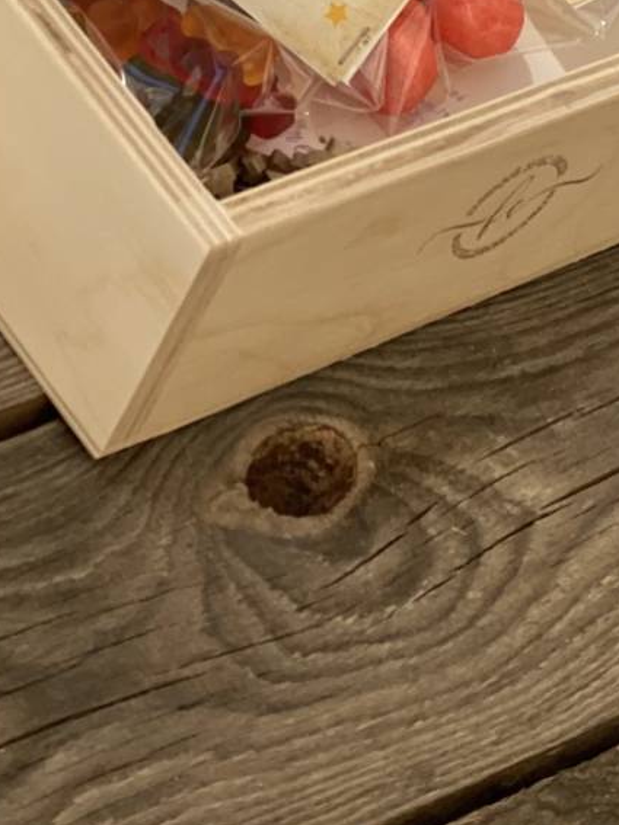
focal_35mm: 159
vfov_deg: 12.0
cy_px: -340
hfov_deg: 9.3
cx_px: 90
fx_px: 3792
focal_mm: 6
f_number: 2
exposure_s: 1/773
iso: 20
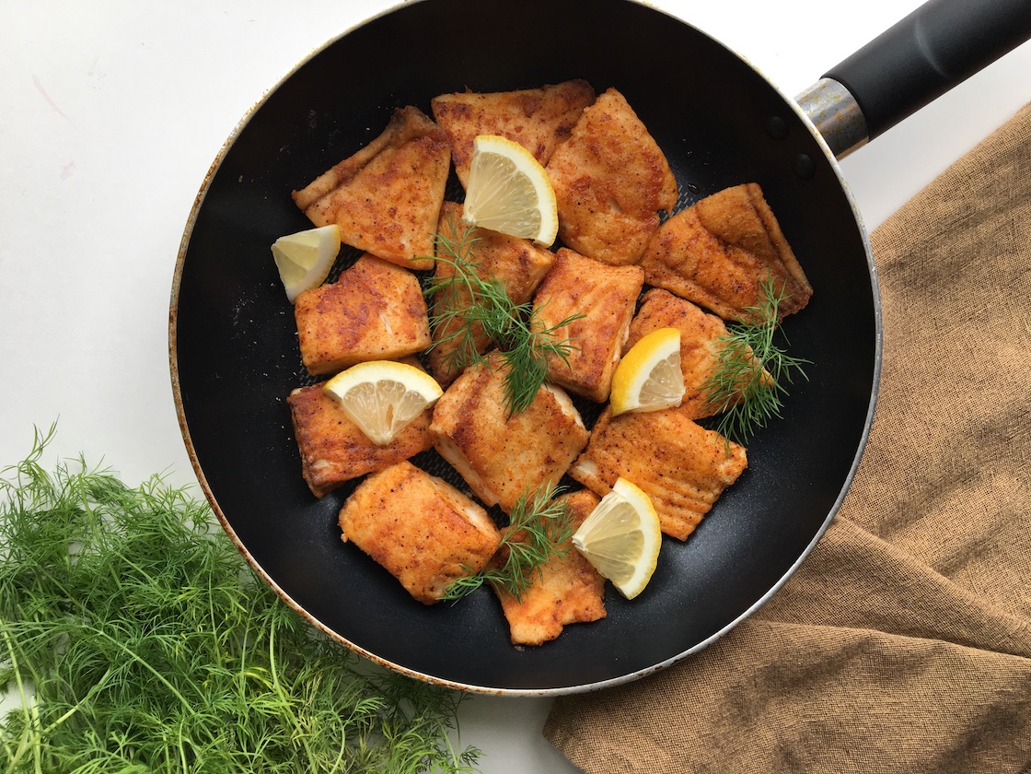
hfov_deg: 61.7
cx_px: 516
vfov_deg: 48.2
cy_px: 387
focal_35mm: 29
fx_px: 864
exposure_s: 1/120
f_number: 2.2
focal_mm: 4.15
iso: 32
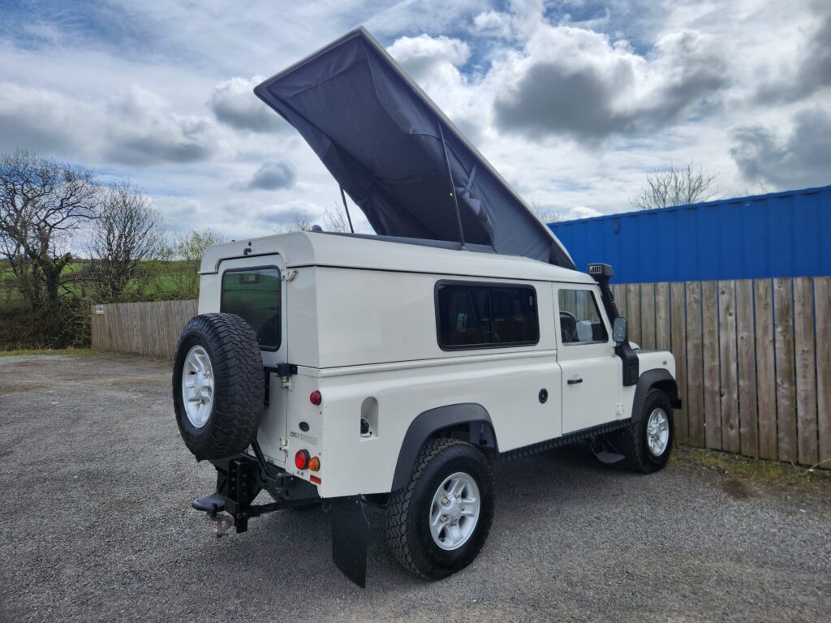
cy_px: 312
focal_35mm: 23
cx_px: 416
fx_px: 552
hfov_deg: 73.9
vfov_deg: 58.9
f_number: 1.8
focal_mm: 5.4
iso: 20
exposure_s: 1/2897
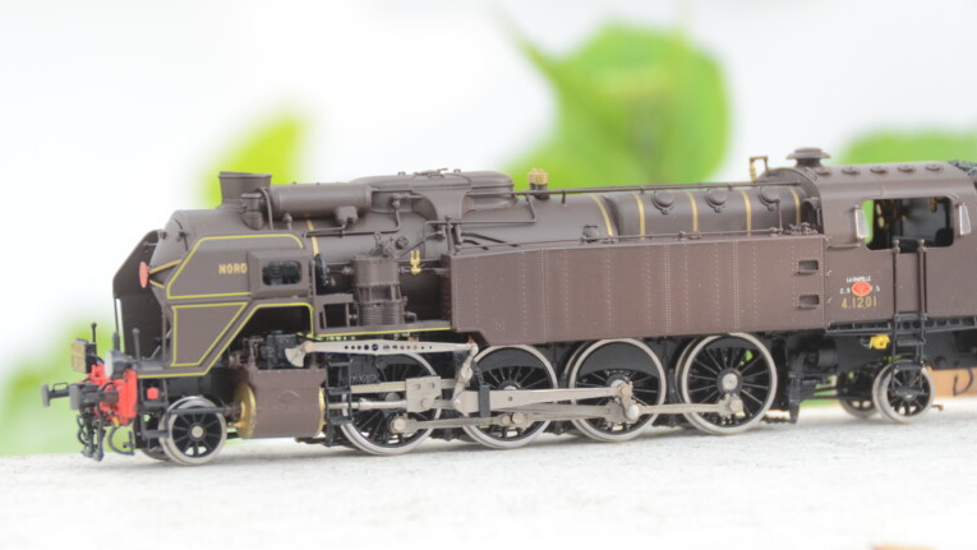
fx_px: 4458
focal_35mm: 172
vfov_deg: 7.1
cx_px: 535
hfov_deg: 12.5
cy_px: 323
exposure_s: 1/200
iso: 800
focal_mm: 82
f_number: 5
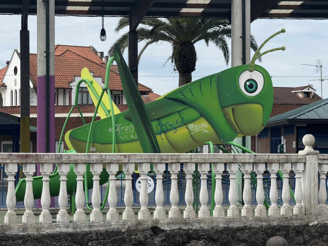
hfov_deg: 16.4
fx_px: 1137
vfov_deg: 12.3
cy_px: 123
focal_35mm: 120
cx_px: 164
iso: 50
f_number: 2.8
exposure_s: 1/1271
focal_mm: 15.66
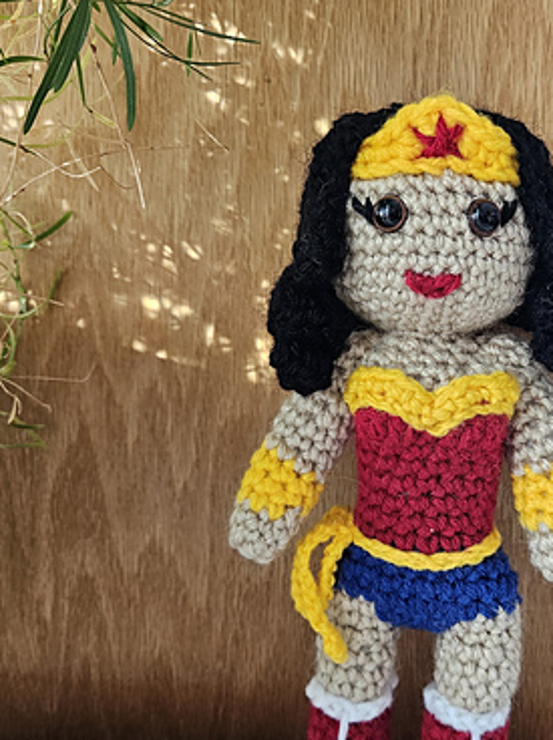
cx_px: 391
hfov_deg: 35.3
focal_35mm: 40
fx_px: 854
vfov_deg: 46.8
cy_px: 400
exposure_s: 1/120
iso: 160
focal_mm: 5.4
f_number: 1.8
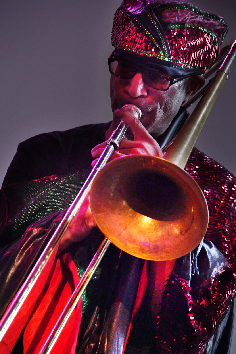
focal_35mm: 230
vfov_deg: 8.9
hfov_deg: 6.0
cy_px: 177
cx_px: 118
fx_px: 2261
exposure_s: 1/250
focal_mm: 230
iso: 4000
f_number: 5.6
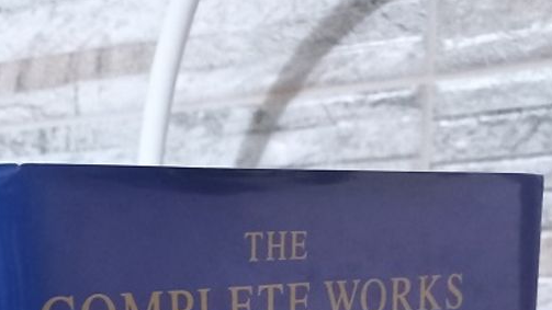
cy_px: 598
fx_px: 951
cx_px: 139
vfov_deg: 15.3
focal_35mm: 65
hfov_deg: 31.8
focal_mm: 4.6
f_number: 1.8
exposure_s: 1/15
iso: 1600
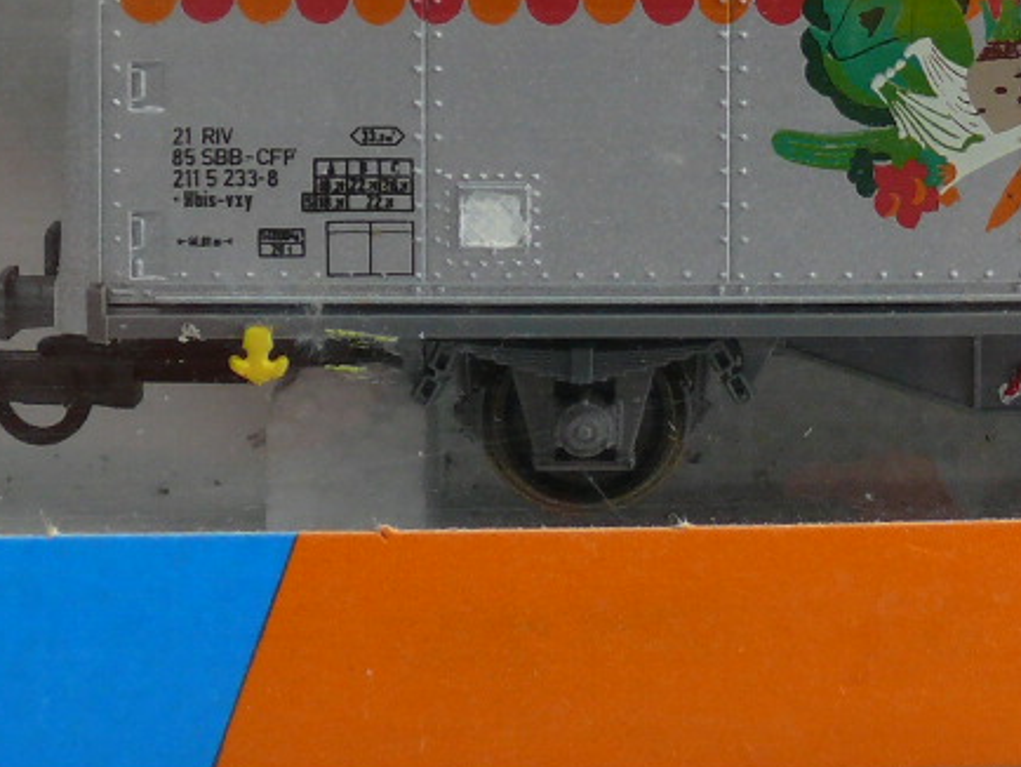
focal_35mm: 129
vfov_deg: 11.2
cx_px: 1059
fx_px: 3807
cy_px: -292
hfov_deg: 15.0
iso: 100
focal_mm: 7.4
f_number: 3.2
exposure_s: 1/100
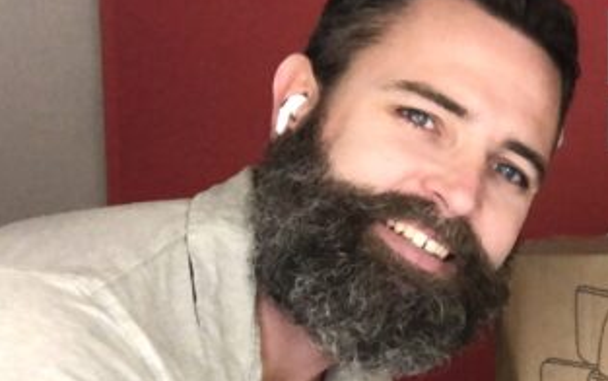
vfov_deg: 16.6
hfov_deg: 24.4
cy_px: 324
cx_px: 697
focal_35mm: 78
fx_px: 1293
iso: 200
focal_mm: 2.87
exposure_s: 1/60
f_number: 2.2
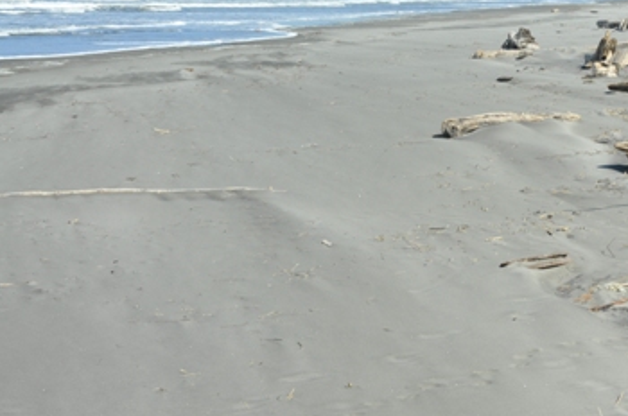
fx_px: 2017
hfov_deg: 17.5
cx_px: 517
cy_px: 85
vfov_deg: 11.7
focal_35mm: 116
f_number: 9
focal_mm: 45
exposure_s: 1/320
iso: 200
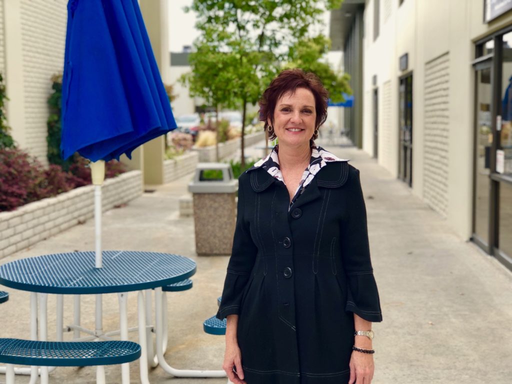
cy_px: 192
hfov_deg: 33.8
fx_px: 843
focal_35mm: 57
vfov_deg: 25.7
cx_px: 256
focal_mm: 6.6
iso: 25
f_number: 2.8
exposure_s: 1/120
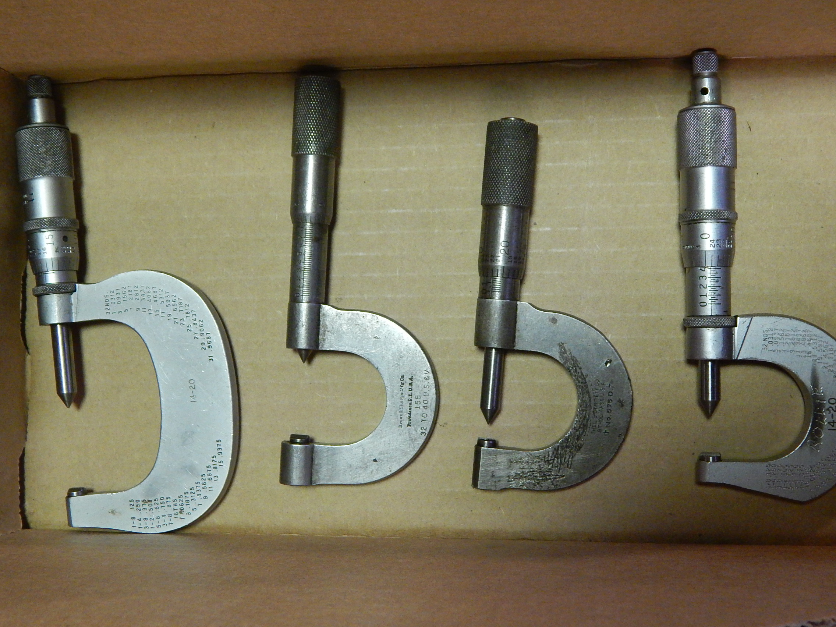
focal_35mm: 43
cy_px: 314
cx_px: 418
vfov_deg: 33.6
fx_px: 1038
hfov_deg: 43.9
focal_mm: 7.7
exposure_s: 1/25
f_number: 3.6
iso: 200
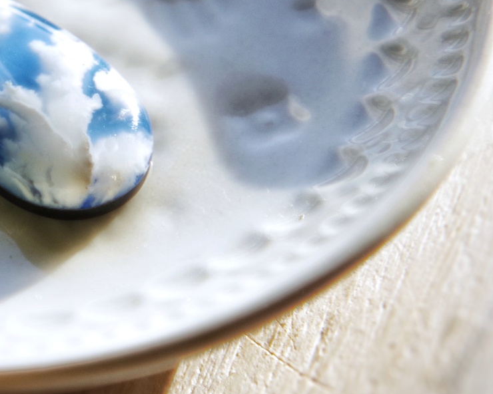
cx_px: 43
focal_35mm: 349
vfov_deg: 4.4
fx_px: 5092
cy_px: 106
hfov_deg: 5.5
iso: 200
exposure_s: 1/320
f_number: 4.5
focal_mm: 115
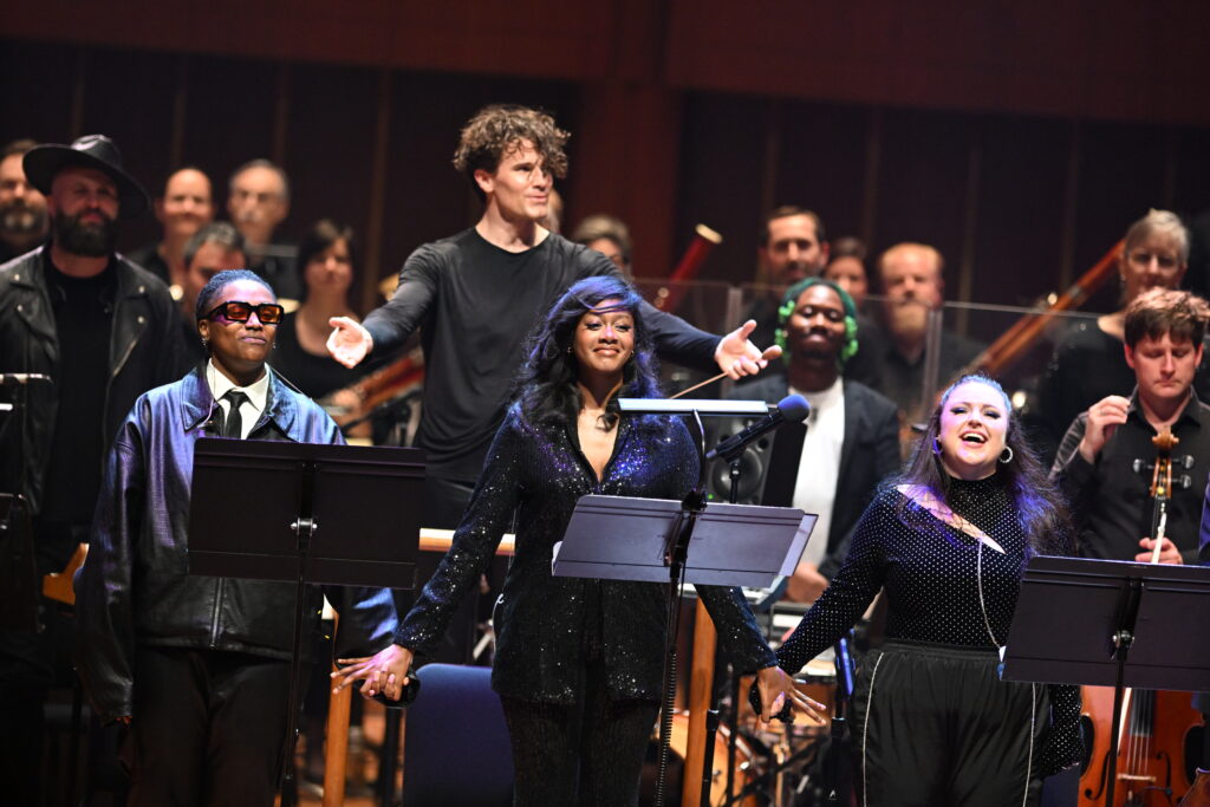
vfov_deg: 4.6
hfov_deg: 6.9
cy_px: 404
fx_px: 10084
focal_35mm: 300
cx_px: 605
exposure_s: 1/800
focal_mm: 300
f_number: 3.5
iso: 5000
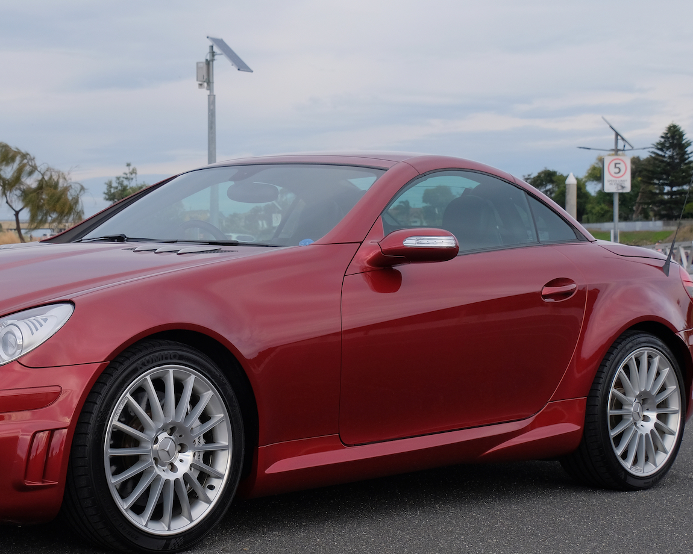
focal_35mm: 80
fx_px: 1641
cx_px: 193
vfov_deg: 19.2
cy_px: 323
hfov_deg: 23.7
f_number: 8
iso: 500
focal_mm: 32.6
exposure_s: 1/600
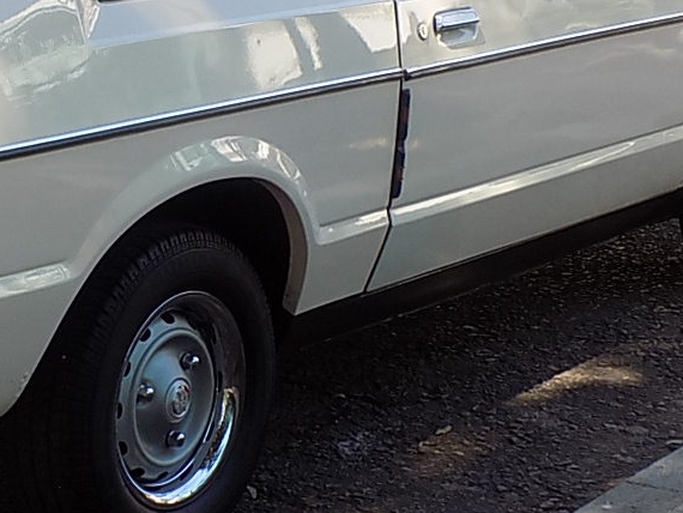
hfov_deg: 16.7
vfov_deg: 12.9
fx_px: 2270
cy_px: 248
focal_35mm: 115
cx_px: -14
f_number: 3.6
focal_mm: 7.3
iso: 80
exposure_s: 1/100
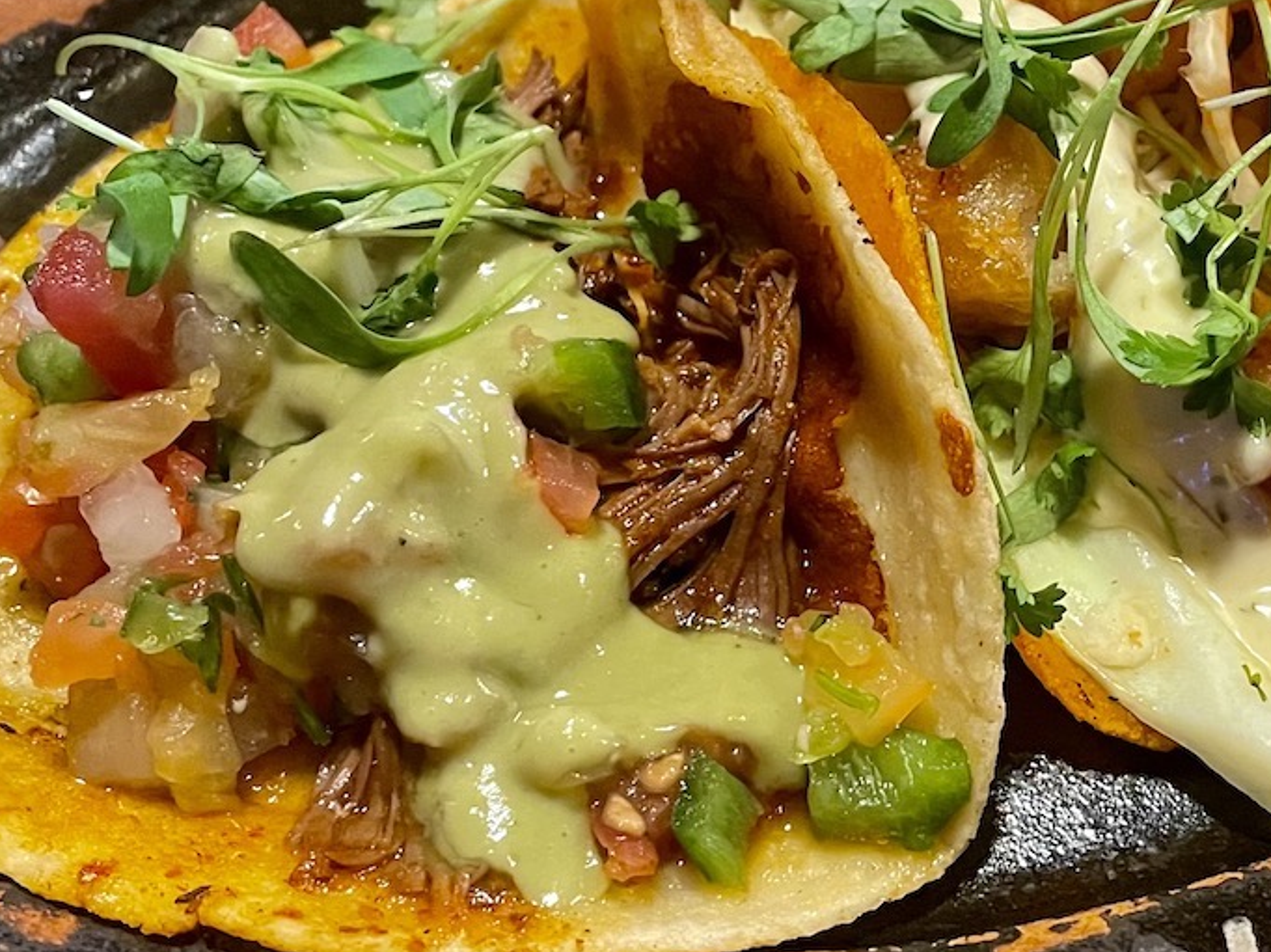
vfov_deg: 24.0
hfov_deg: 31.0
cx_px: 999
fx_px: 2239
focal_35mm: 61
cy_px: 412
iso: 500
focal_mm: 4.2
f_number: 1.6
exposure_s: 1/40
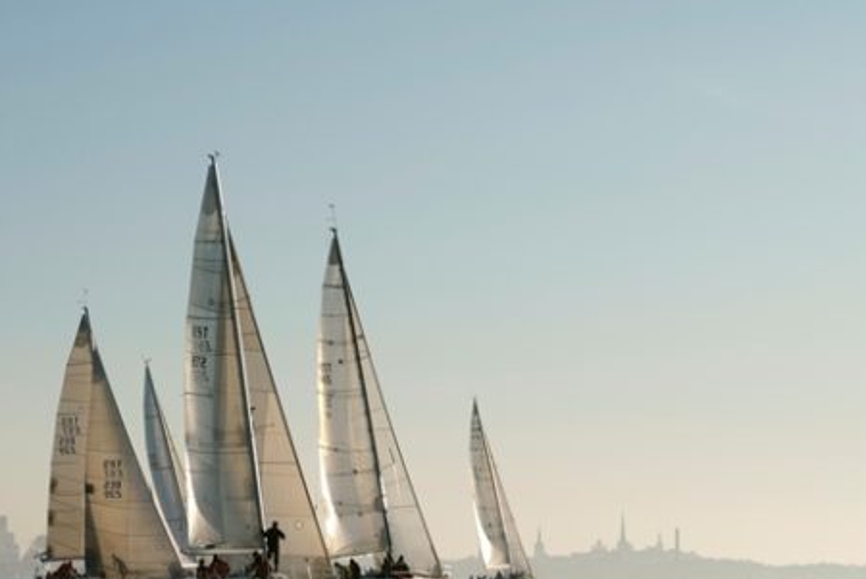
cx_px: 167
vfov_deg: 10.7
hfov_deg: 15.9
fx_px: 3082
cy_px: 381
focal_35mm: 128
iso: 100
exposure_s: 1/500
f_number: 6.3
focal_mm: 50
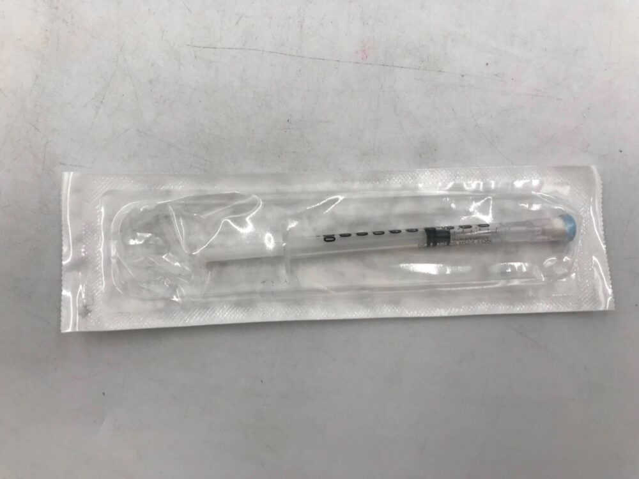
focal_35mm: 28
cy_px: 240
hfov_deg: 63.4
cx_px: 320
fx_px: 517
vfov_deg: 49.7
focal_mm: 3.99
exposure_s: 1/60
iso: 32
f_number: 1.8
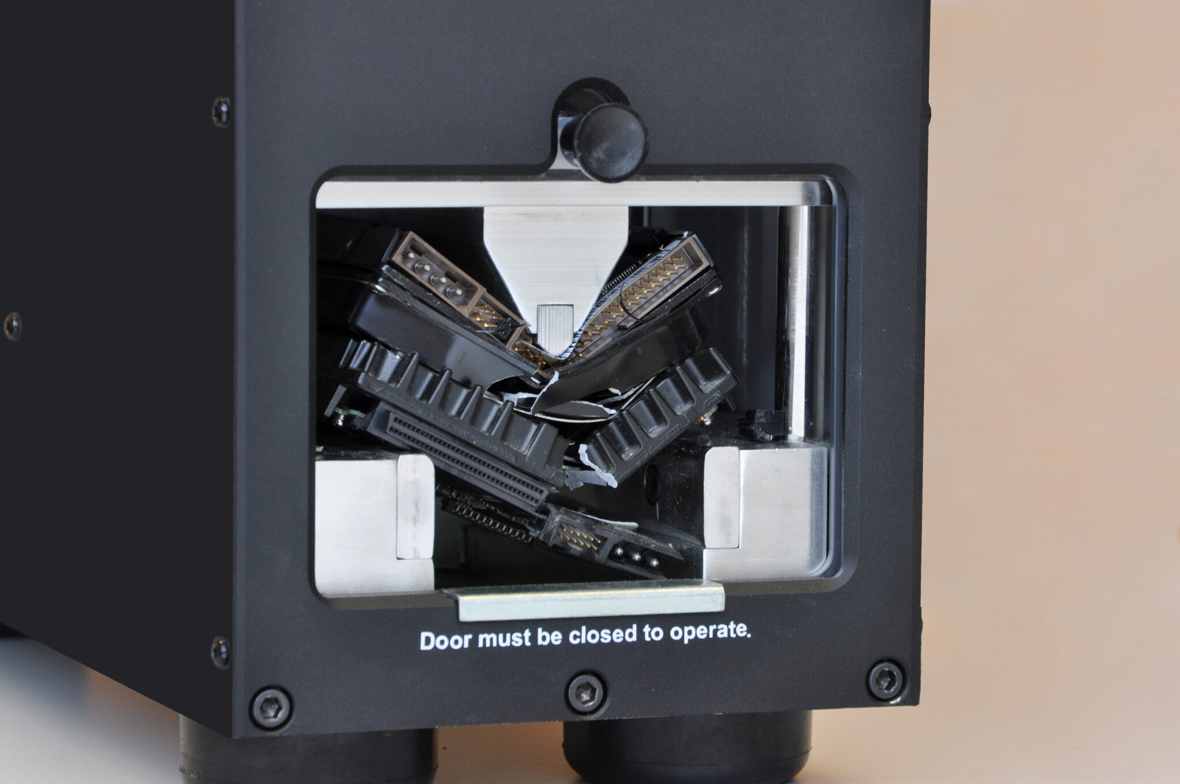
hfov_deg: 13.7
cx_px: 590
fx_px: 4910
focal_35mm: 150
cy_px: 392
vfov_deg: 9.1
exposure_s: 1/5
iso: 200
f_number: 13
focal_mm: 100
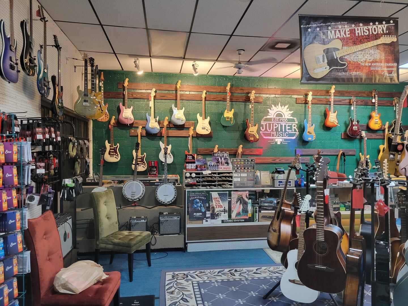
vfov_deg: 53.1
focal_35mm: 26
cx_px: 204
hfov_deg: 67.3
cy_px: 153
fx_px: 306
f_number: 1.8
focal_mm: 5.4
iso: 500
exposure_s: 1/40
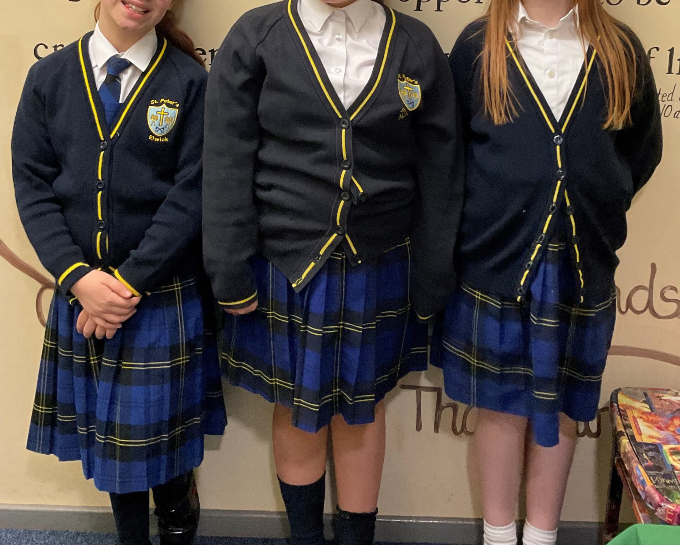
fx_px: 765
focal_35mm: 38
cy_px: 195
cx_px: 339
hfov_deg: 47.9
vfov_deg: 38.8
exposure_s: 1/60
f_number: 1.8
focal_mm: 3
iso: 125
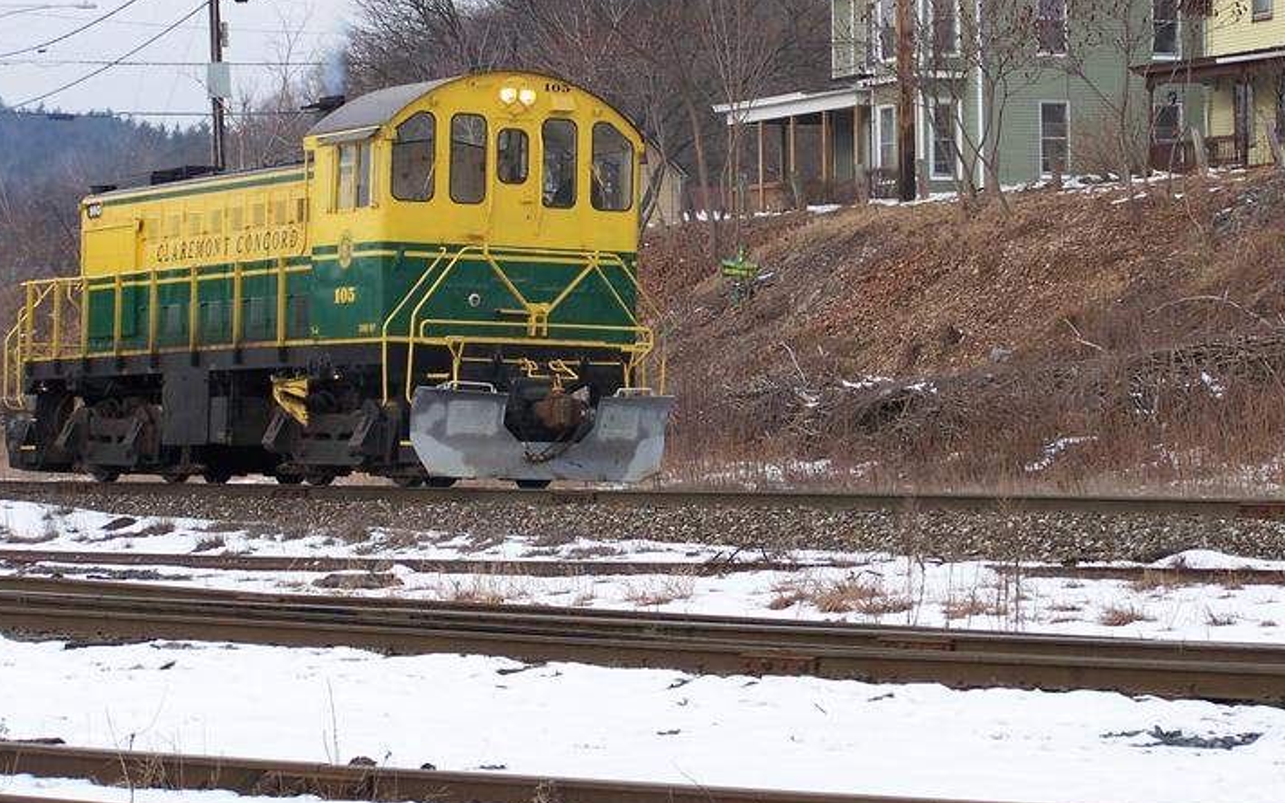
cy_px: 278
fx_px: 4658
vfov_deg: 9.8
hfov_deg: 15.7
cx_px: 726
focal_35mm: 133
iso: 80
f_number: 3.2
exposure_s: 1/400
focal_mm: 17.5
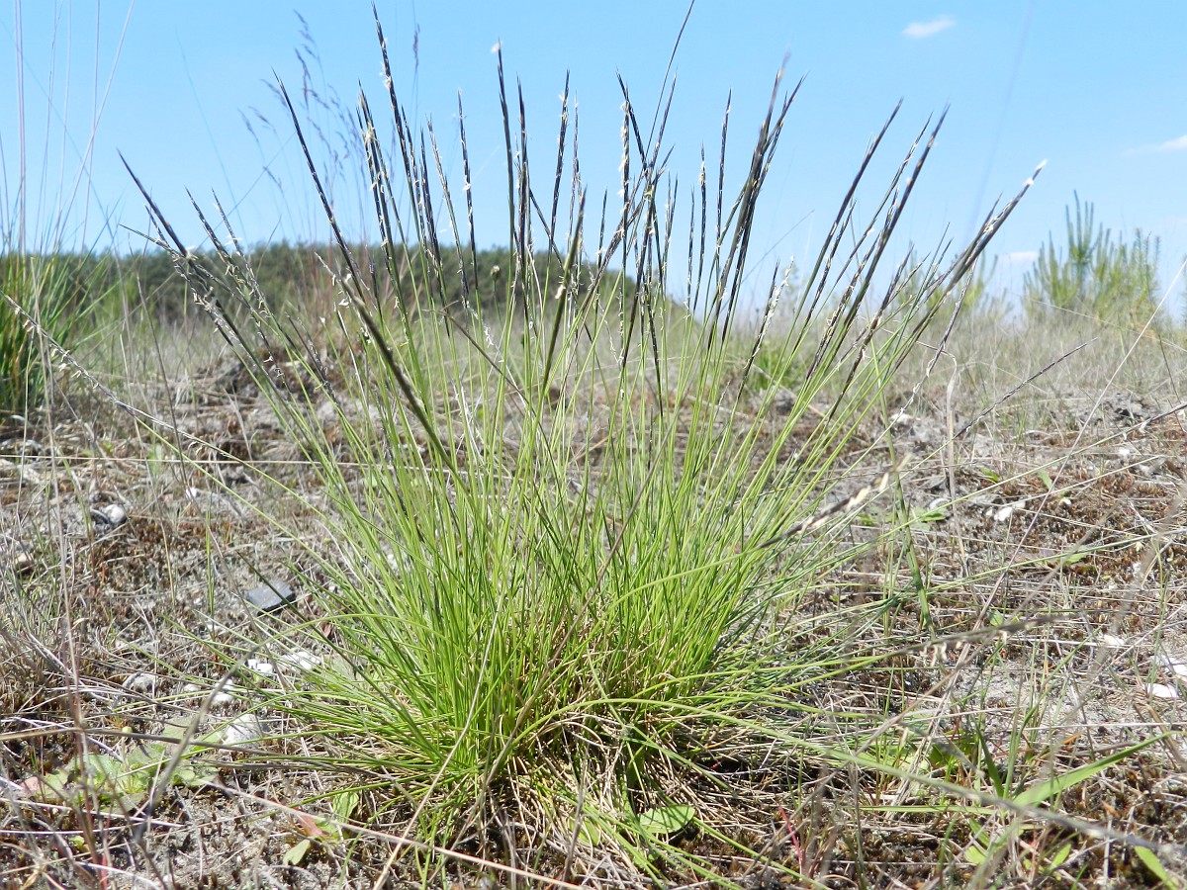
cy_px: 445
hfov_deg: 56.8
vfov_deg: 44.2
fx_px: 1097
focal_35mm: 32
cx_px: 594
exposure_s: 1/800
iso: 160
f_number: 3.7
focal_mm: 5.6
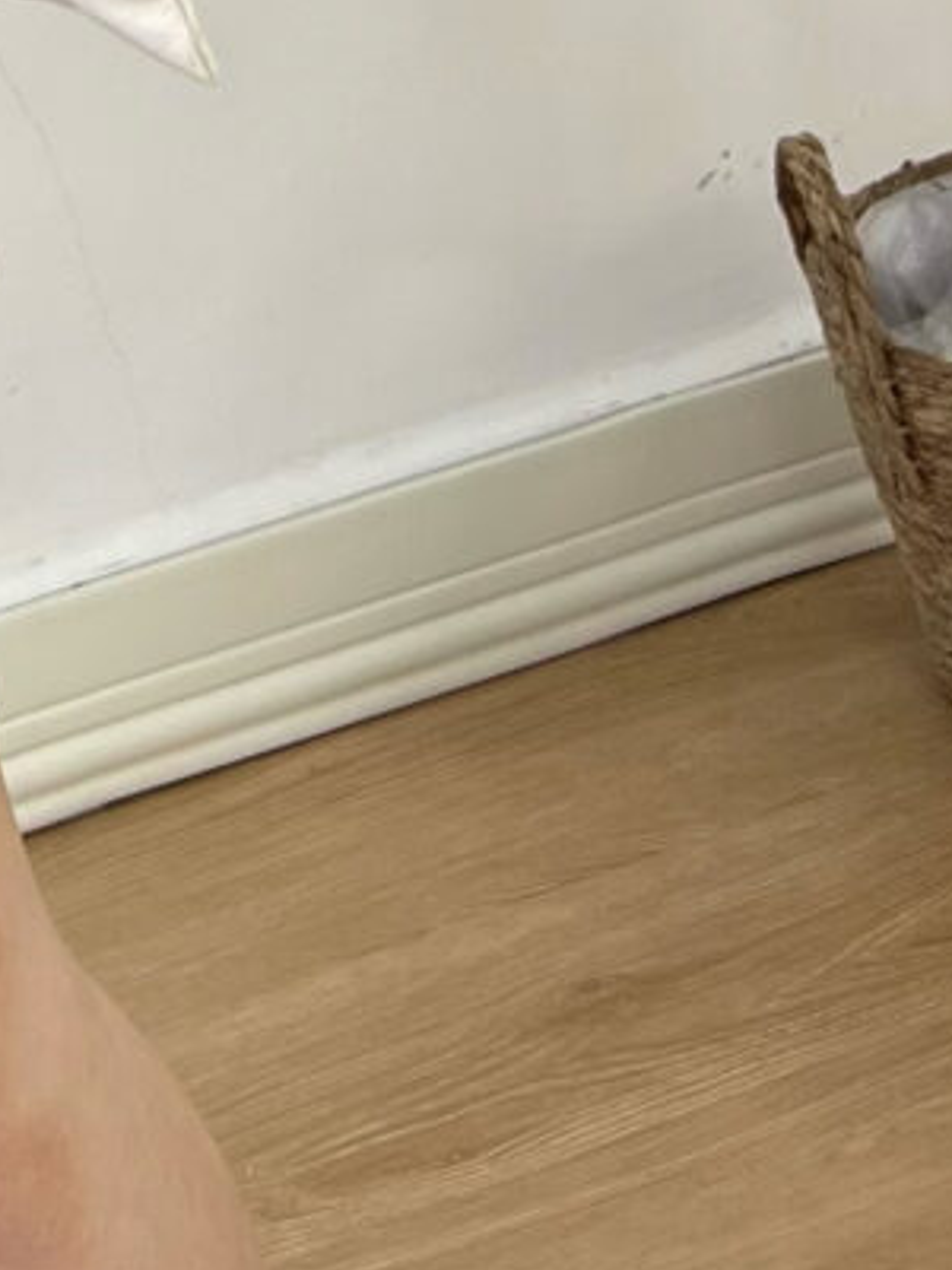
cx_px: -781
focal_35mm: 133
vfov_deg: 12.1
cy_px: -1711
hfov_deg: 10.5
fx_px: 4877
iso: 40
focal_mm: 5.7
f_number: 1.5
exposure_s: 1/121
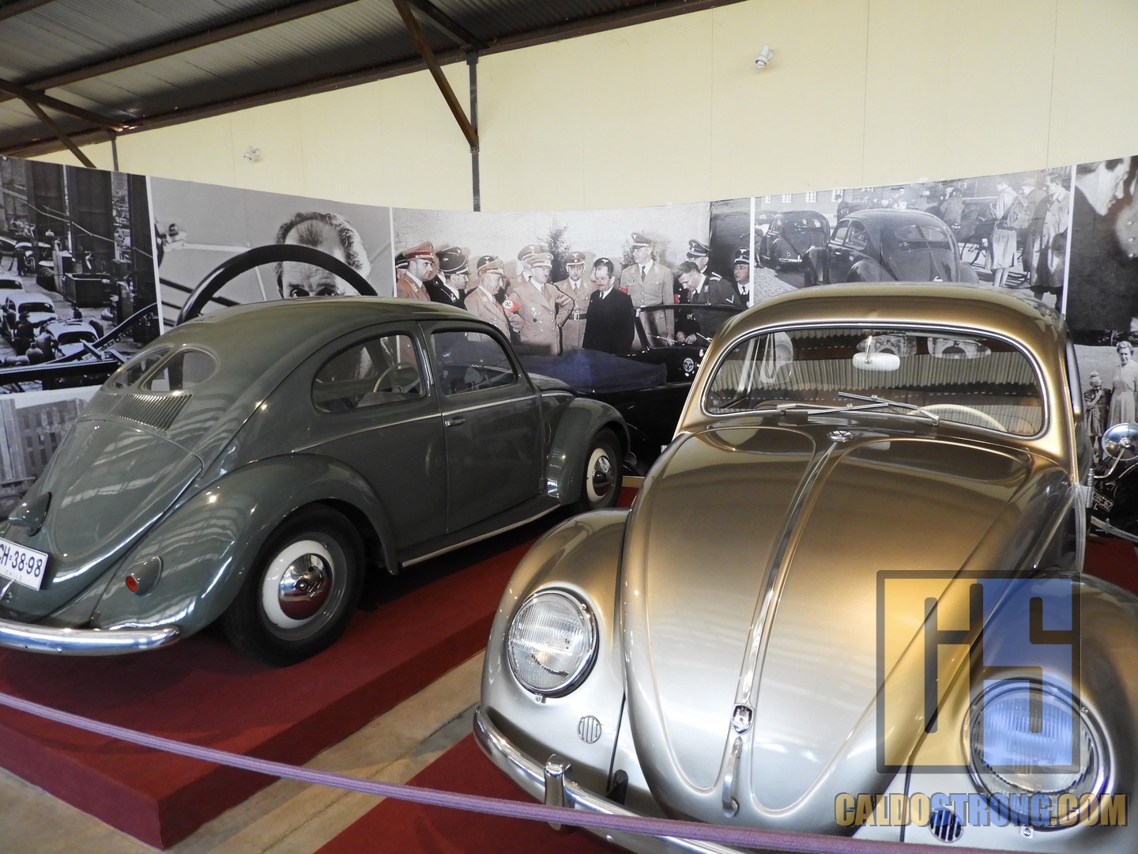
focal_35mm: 24
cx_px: 569
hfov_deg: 71.6
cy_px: 427
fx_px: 789
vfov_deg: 56.8
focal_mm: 4.3
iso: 400
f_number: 3.3
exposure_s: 1/20
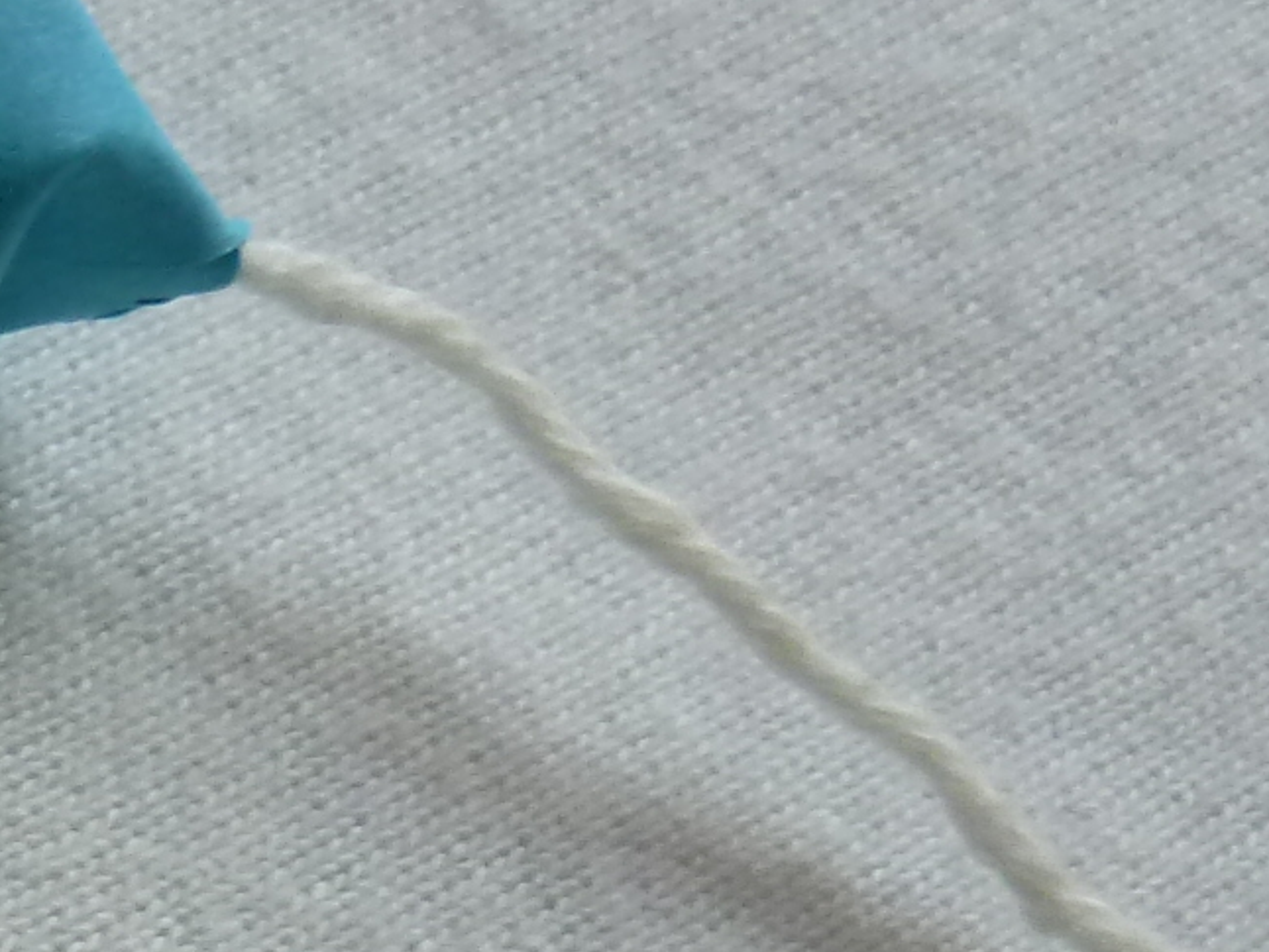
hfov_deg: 15.9
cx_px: -1196
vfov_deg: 14.6
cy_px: 1082
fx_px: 3631
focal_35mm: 99
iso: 200
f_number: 3.3
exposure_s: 1/30
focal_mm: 4.1
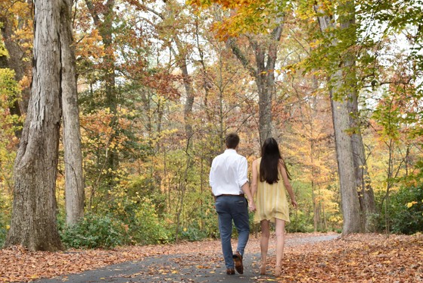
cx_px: 163
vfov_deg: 20.1
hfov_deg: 29.7
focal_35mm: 68
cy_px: 129
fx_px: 795
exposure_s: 1/125
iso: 400
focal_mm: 35
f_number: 5.6
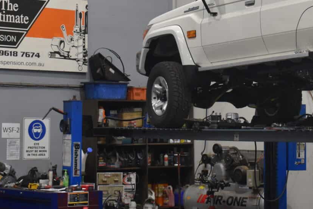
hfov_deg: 17.6
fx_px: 1002
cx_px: 257
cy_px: 28
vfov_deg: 11.8
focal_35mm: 115
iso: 1400
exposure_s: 1/60
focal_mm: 31
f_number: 4.2
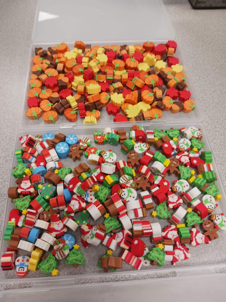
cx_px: 113
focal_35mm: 27
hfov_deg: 51.4
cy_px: 151
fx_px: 235
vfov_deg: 65.3
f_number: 1.8
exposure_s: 1/30
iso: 200
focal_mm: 4
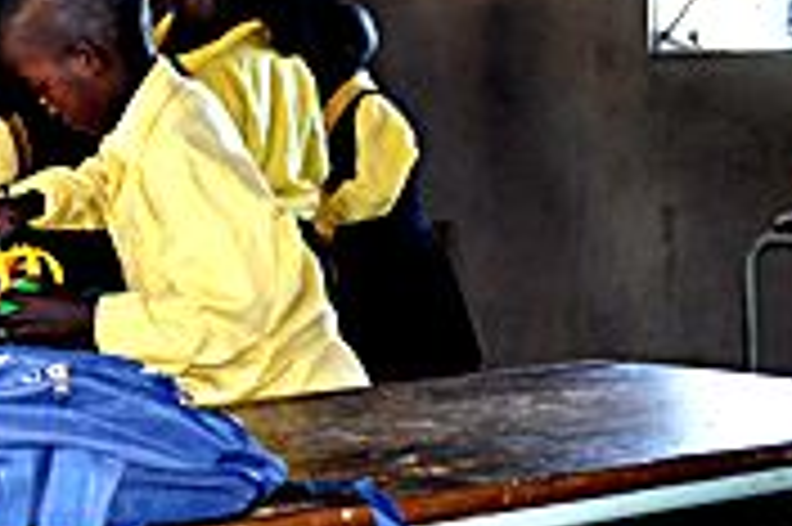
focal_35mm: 92
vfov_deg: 14.5
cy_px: -34
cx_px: -306
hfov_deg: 19.9
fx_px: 2022
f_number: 3.5
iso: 800
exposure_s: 1/60
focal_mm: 18
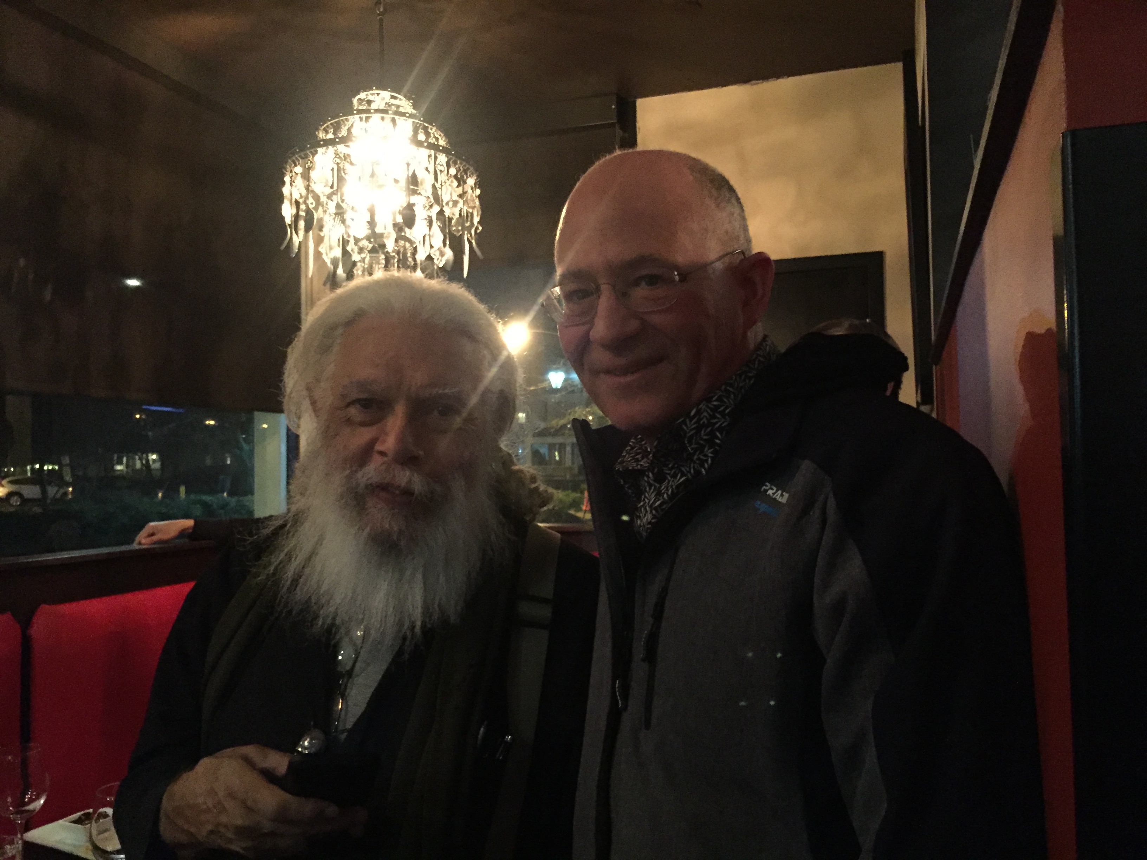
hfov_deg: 61.7
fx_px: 961
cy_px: 430
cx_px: 574
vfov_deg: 48.2
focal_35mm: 29
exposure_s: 1/15
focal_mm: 4.15
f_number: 2.2
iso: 800
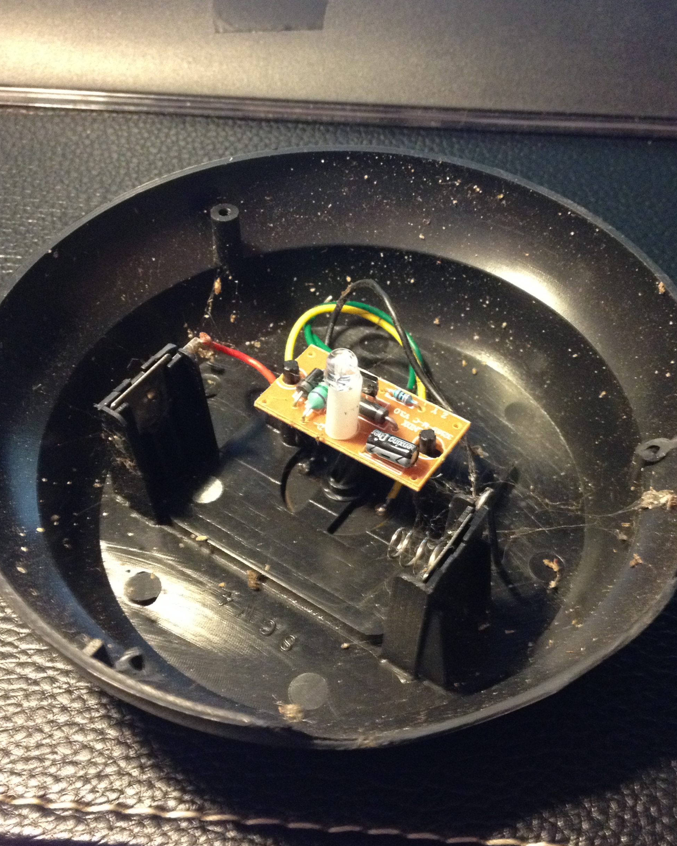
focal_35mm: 46
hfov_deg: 32.7
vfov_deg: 40.3
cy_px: 424
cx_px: 384
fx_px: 1152
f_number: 2.4
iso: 400
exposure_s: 1/17
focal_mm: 4.28
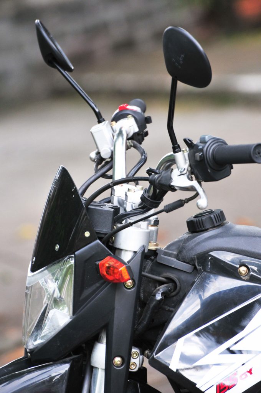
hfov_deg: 4.2
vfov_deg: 6.3
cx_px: 130
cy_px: 196
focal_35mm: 330
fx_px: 3598
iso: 400
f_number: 5.3
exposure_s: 1/200
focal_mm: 220
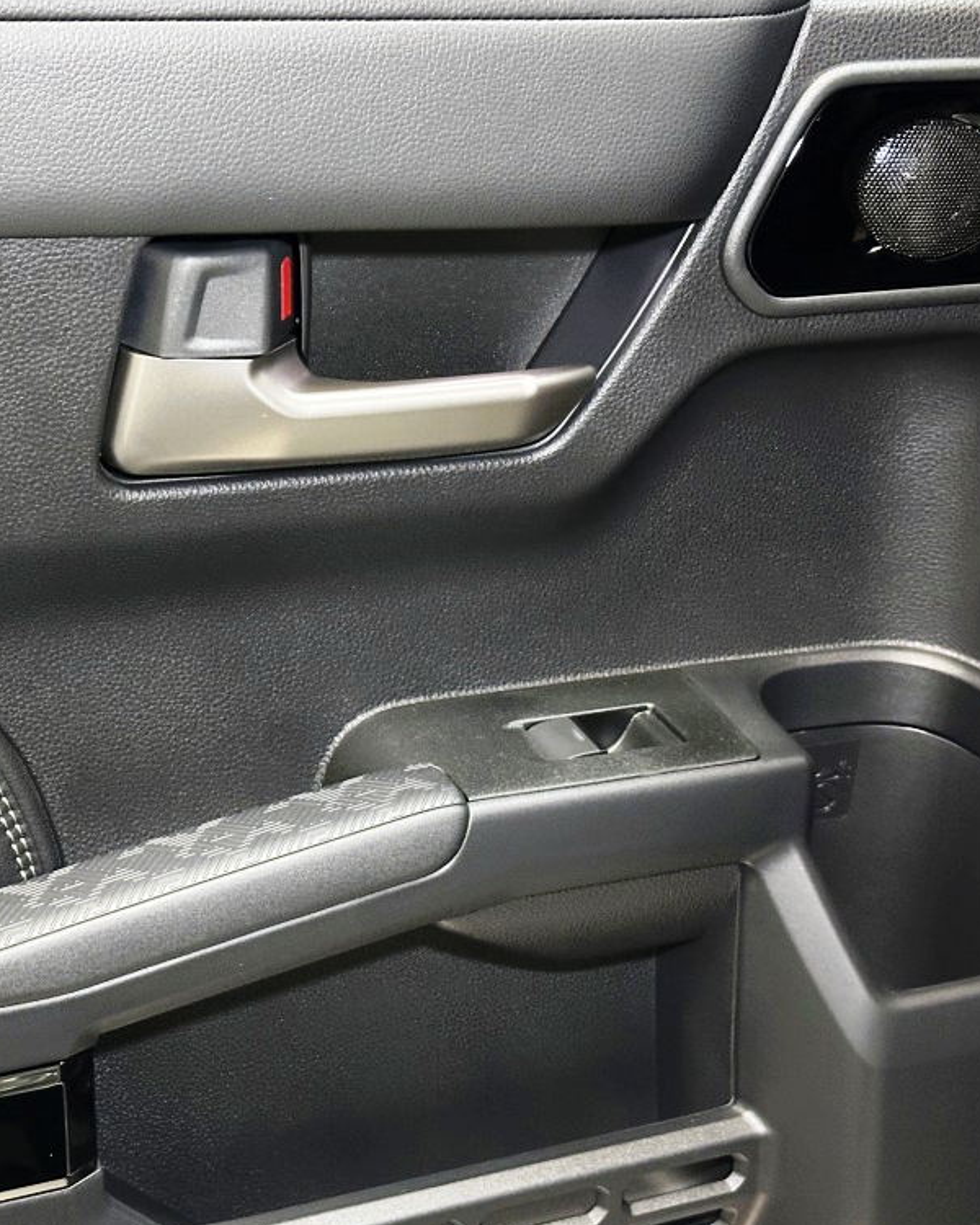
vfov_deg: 29.6
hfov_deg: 23.7
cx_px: 271
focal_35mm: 64
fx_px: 2320
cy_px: 608
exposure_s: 1/24
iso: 640
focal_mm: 6.86
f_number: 1.78
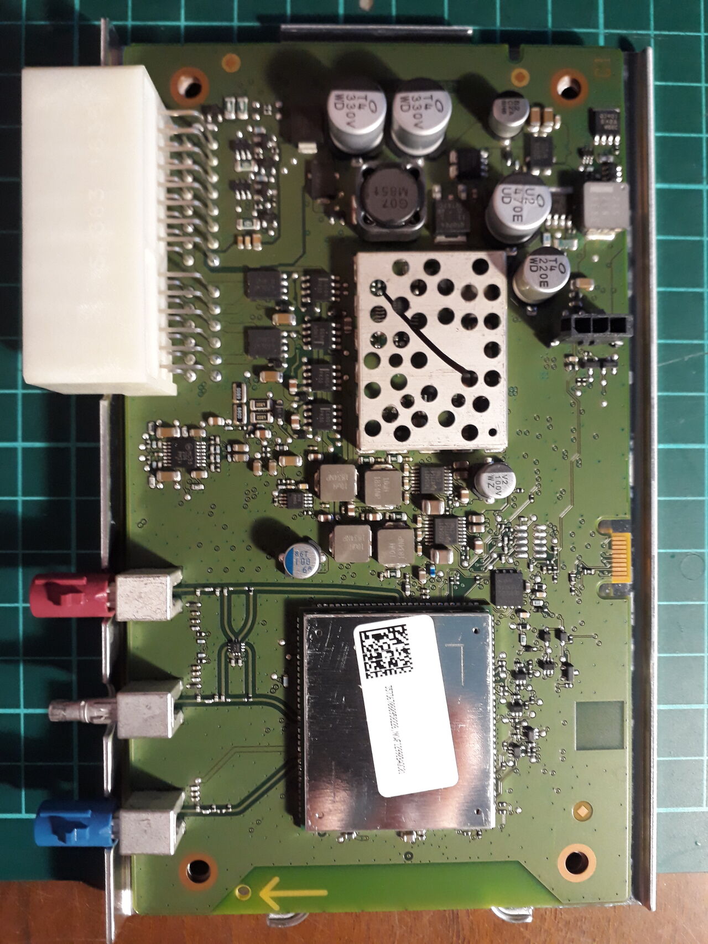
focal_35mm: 27
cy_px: 472
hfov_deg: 51.3
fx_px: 736
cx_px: 354
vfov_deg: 65.3
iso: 250
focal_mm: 3.6
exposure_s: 1/17
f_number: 1.9
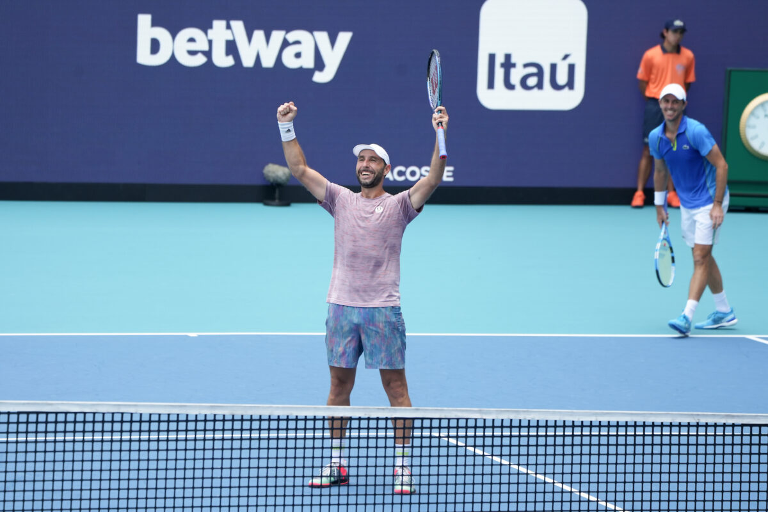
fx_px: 5461
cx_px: 384
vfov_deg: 5.4
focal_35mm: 256
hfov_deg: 8.0
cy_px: 256
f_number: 5.6
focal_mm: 256
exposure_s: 1/1000
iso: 800
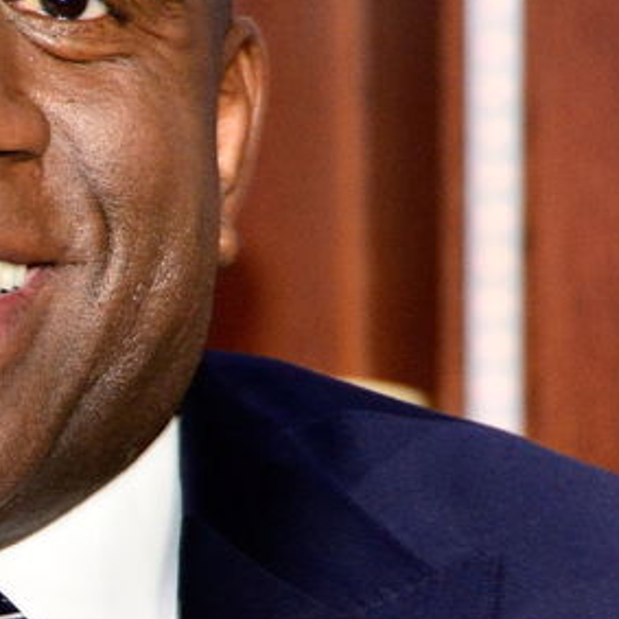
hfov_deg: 4.0
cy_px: 387
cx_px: -72
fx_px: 8760
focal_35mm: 433
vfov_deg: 4.0
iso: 1600
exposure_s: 1/50
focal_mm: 120
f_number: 6.3
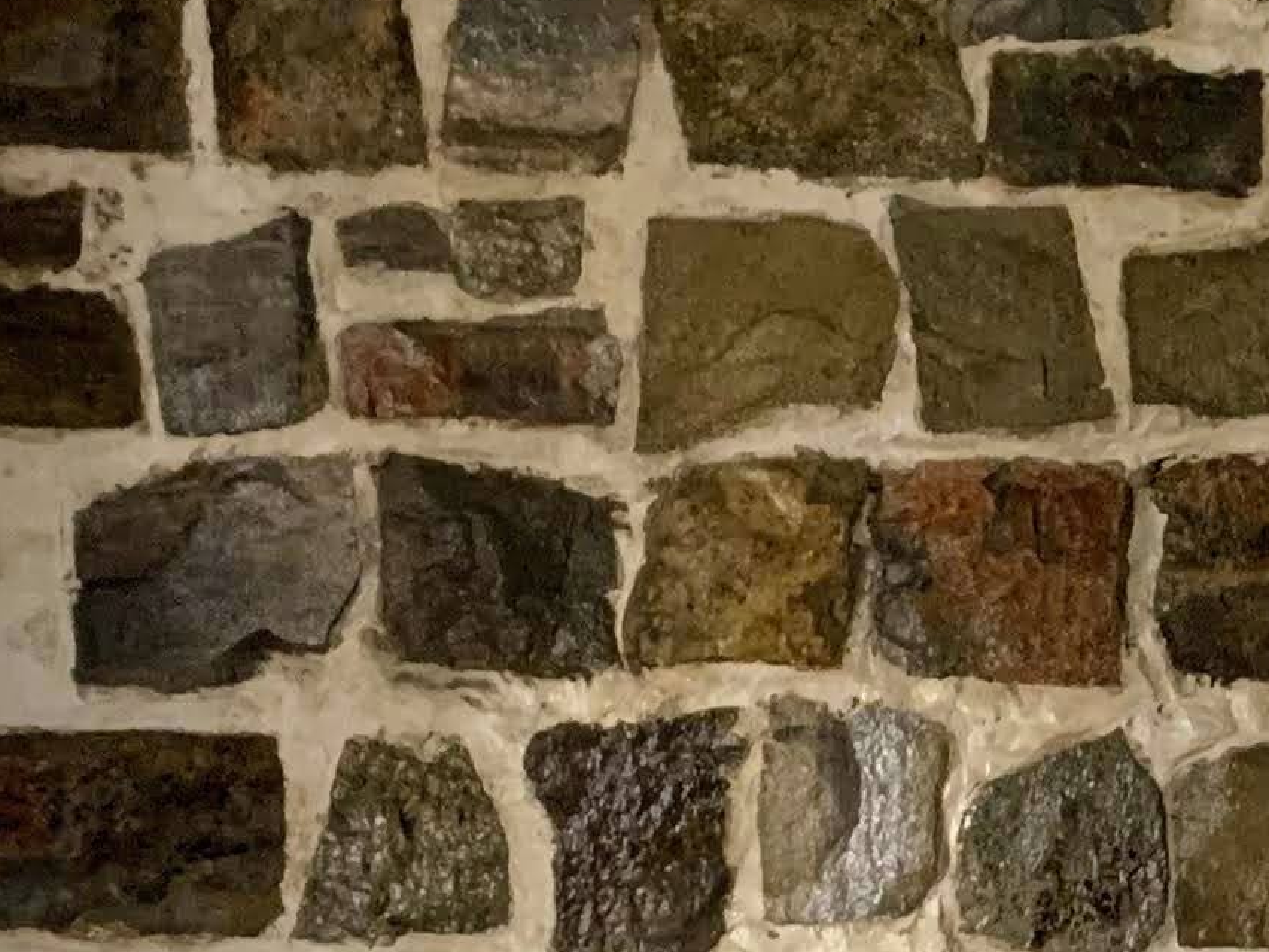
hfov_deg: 15.7
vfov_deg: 12.0
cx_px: 1306
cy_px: 609
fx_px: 4509
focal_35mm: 123
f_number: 1.8
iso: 400
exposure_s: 1/60
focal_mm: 4.25
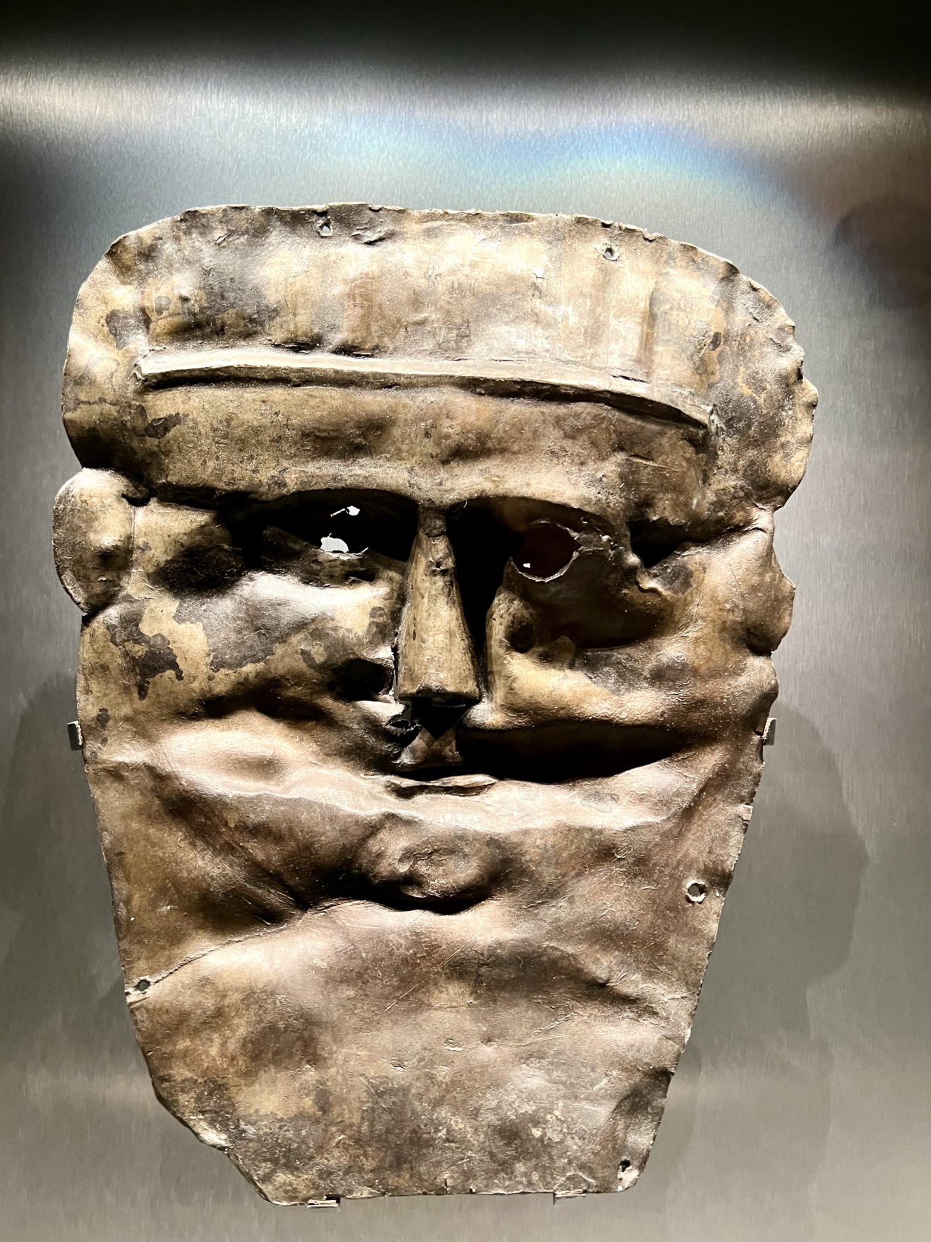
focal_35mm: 28
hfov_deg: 49.7
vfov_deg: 63.5
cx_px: 441
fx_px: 1004
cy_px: 624
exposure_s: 1/50
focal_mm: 5.7
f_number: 1.5
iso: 250
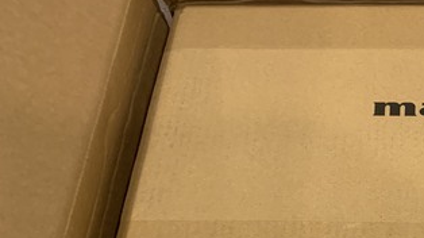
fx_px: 730
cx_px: 475
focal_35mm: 65
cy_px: 284
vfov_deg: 17.6
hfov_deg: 29.0
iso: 160
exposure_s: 1/60
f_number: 1.8
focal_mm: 4.25
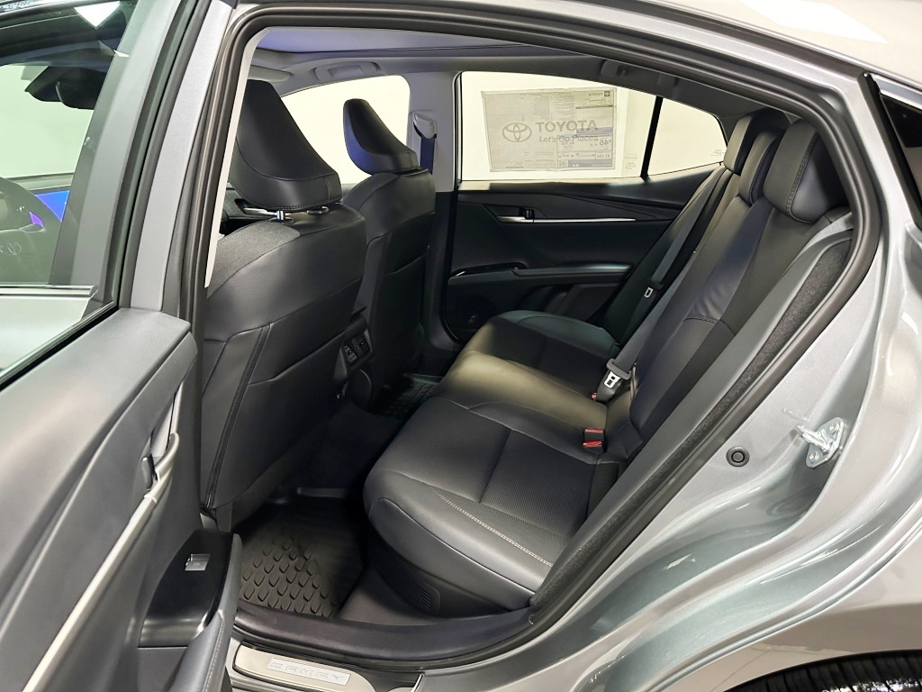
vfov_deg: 56.8
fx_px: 639
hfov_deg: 71.6
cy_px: 346
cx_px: 461
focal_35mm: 24
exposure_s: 1/40
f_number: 1.78
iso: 1000
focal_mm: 6.86
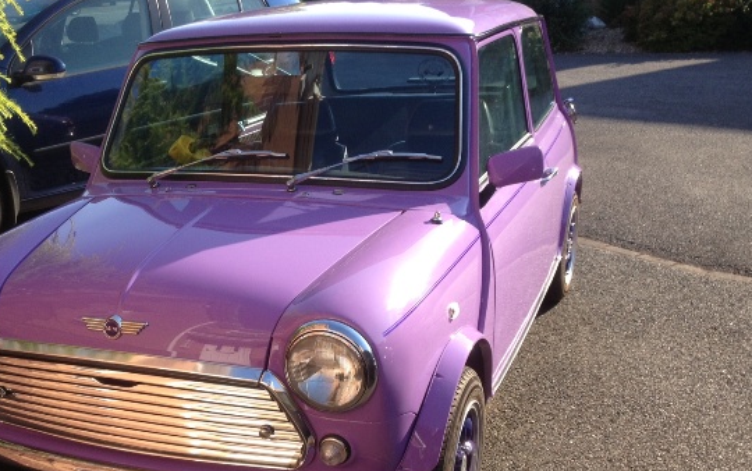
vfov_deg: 26.7
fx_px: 984
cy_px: 315
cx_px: 290
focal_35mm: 48
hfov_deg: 41.6
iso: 50
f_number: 2.4
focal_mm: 4.28
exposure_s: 1/536
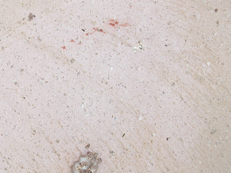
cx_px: 116
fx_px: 227
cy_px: 86
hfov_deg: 54.0
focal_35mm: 34
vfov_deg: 41.8
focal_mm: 5.7
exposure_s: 1/228
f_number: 2.8
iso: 64
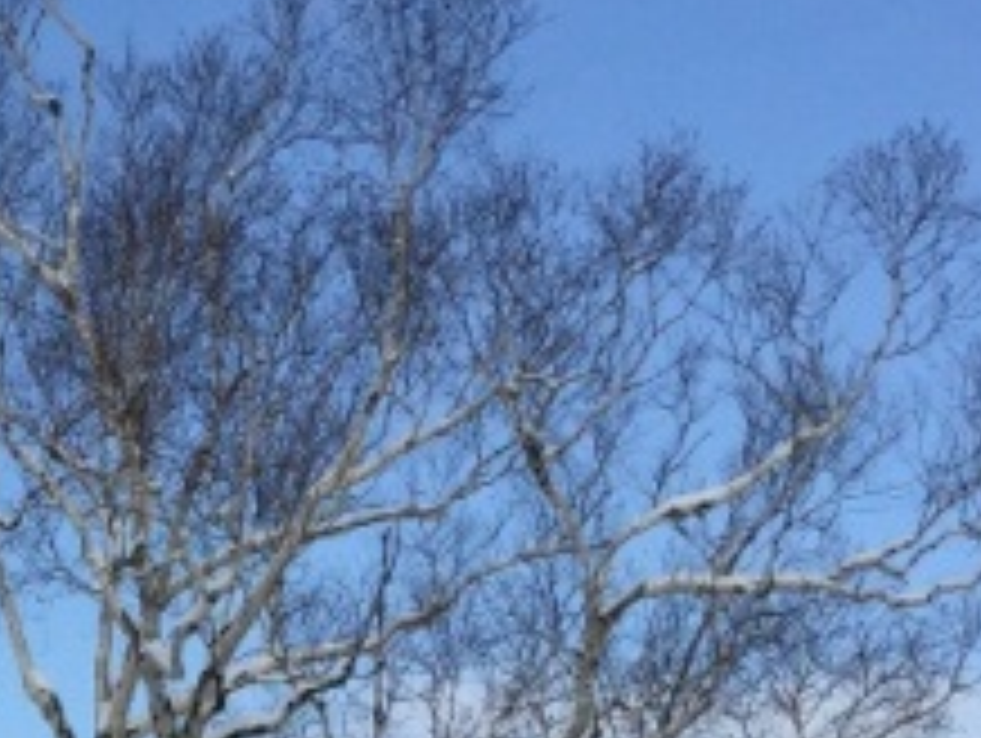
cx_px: -236
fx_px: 3773
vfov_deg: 10.1
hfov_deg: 14.3
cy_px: 1580
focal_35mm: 133
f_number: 2.2
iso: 32
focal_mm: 4.15
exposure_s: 1/2639
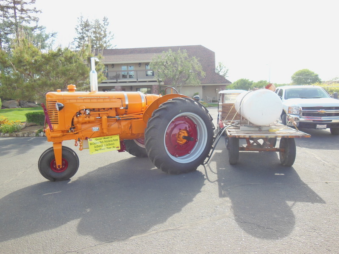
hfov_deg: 69.4
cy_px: 127
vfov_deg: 54.9
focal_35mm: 25
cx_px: 170
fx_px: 245
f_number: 3.5
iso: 125
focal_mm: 4.5
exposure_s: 1/320
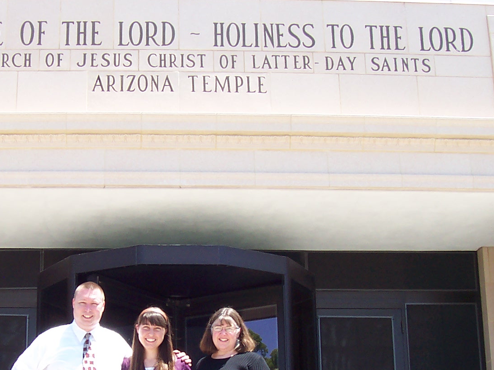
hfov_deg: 28.0
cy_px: 307
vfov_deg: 21.0
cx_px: 166
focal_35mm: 69
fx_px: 984
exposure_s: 1/180
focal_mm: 5.6
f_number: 5.6
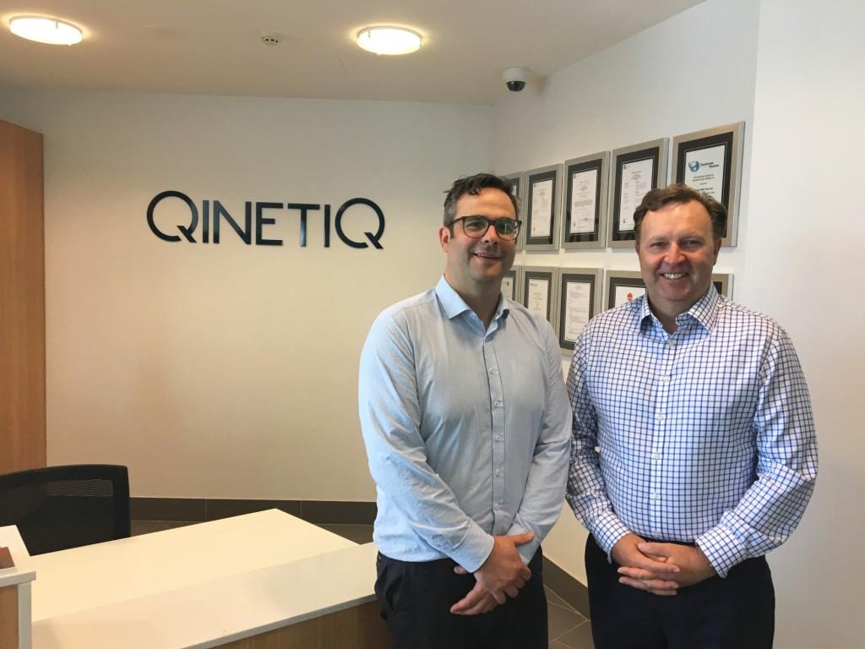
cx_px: 432
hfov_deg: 61.7
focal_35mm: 29
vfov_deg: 48.2
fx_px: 725
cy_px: 324
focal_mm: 4.15
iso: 32
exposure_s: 1/33
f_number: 2.2
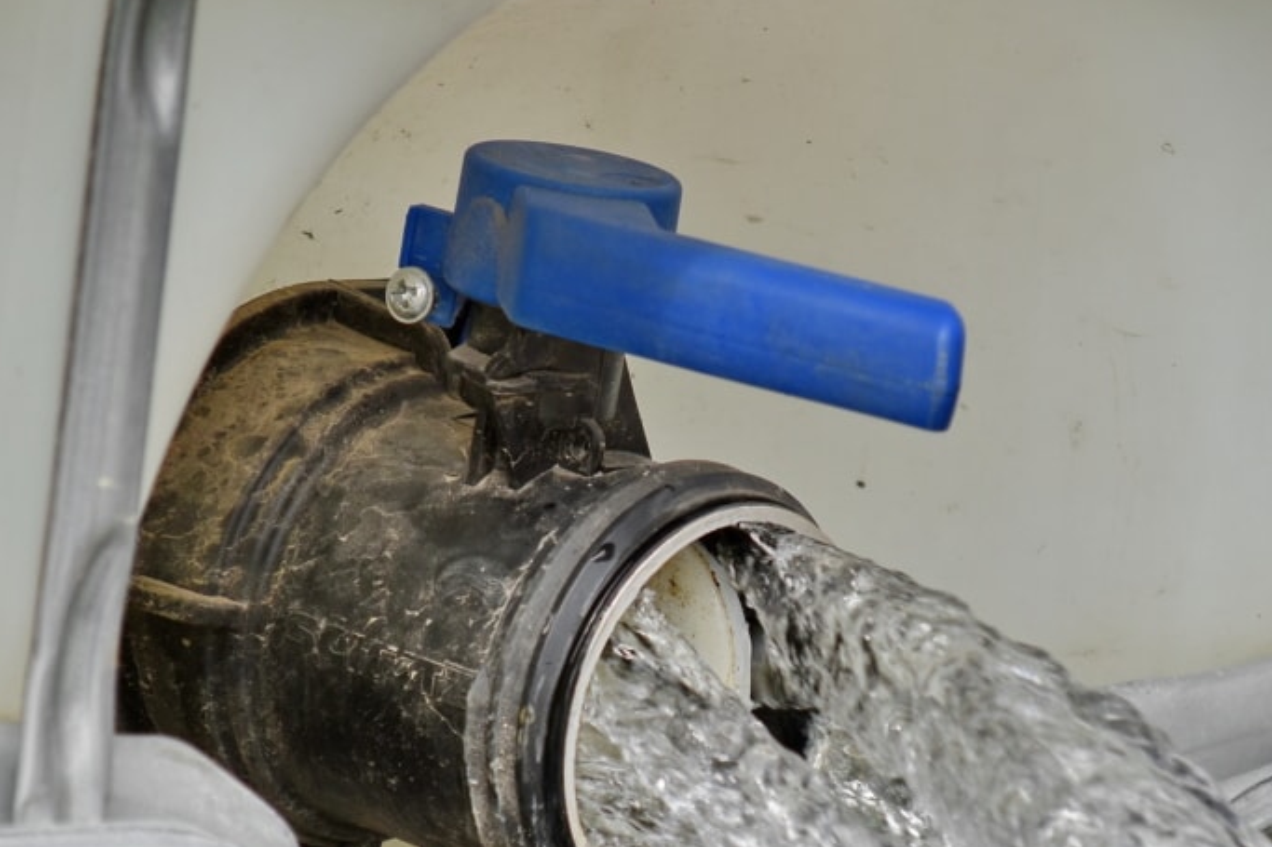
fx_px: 20487
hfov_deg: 3.6
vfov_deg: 2.4
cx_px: 665
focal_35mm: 580
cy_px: 694
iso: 180
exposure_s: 1/640
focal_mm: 220
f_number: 5.3
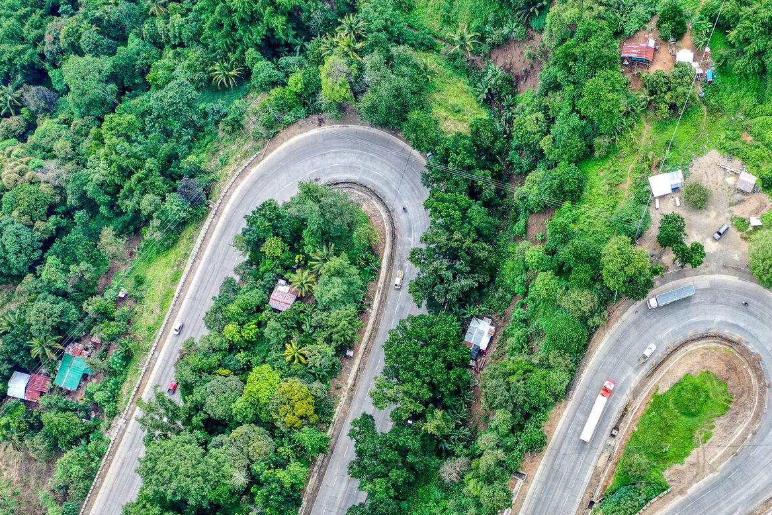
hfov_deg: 40.2
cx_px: 564
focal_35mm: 48
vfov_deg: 27.4
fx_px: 1029
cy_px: 431
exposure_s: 1/120
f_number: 4
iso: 100
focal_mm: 10.26
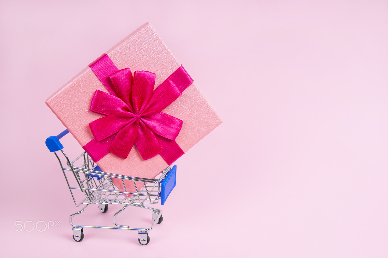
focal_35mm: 42
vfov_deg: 31.9
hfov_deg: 46.4
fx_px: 453
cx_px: 194
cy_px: 129
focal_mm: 28
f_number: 10
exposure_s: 1/200
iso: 100
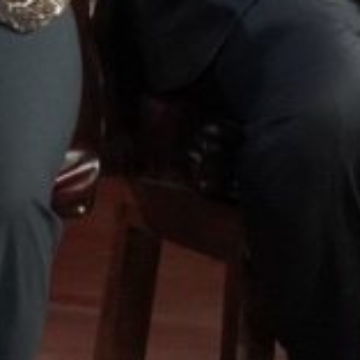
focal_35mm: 465
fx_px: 5471
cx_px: -894
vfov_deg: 3.7
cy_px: -332
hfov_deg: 3.6
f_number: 5.6
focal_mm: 53
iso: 4000
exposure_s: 1/160
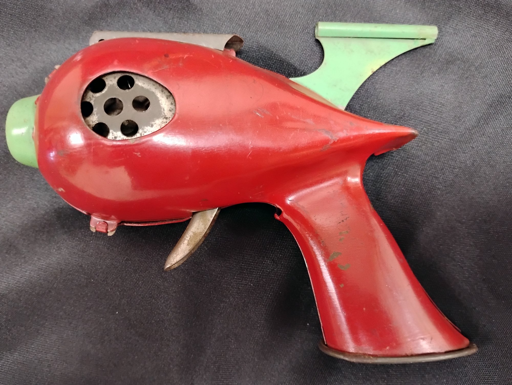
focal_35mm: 28
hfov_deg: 63.4
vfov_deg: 49.9
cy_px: 192
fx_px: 415
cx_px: 256
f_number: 1.8
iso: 2059
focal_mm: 4.26
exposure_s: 1/30
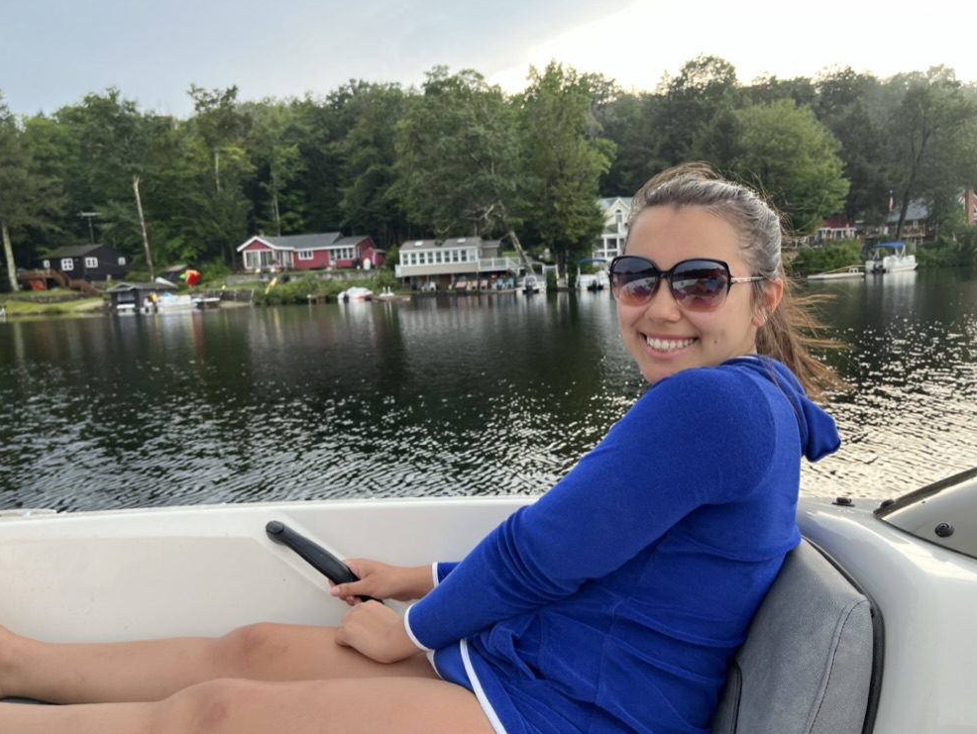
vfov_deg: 51.4
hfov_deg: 65.3
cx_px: 473
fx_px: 763
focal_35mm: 27
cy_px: 363
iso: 50
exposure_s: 1/322
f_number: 1.6
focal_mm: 5.1
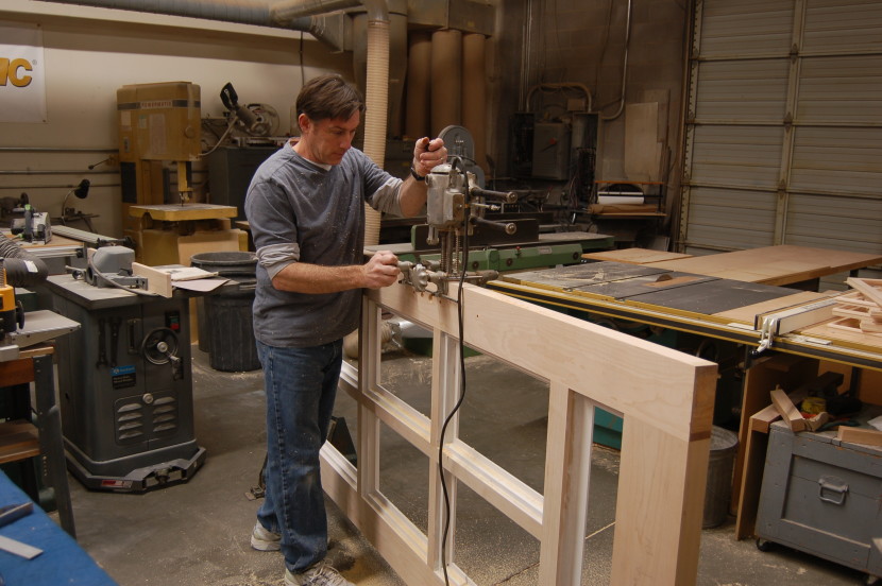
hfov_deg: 57.3
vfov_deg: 39.9
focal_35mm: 33
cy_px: 293
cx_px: 441
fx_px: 808
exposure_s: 1/10
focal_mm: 22
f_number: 3.8
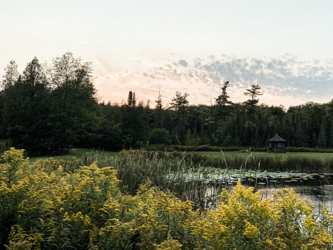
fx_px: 327
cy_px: 88
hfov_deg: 53.9
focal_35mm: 34
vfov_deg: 41.4
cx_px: 182
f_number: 1.8
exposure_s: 1/121
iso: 50
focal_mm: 4.25
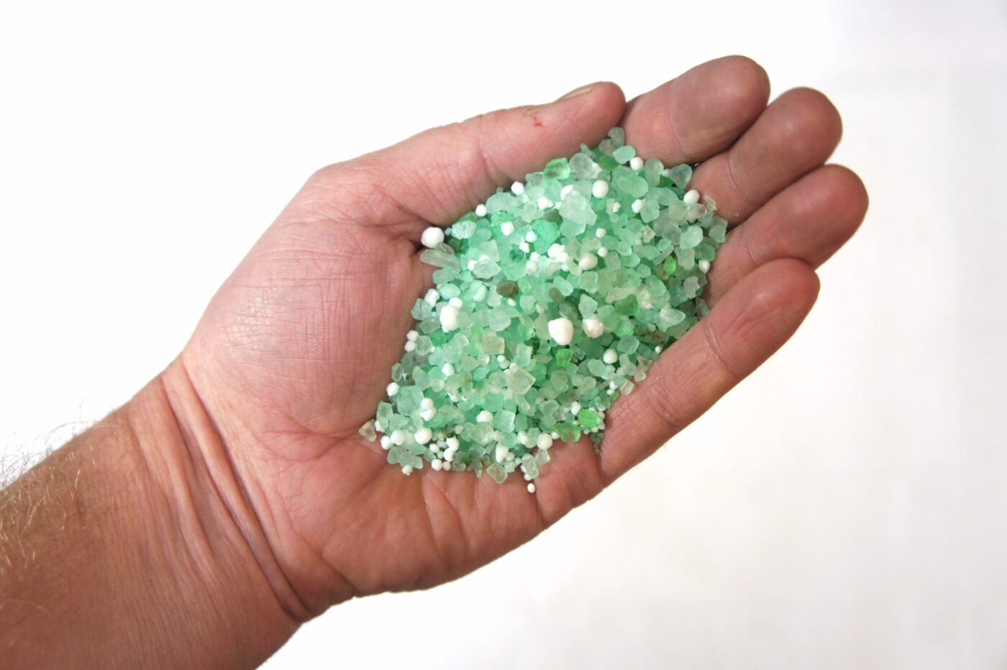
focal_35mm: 38
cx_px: 504
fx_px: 1048
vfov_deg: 35.5
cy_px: 335
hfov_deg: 51.3
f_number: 4
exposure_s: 1/40
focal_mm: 25
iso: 400
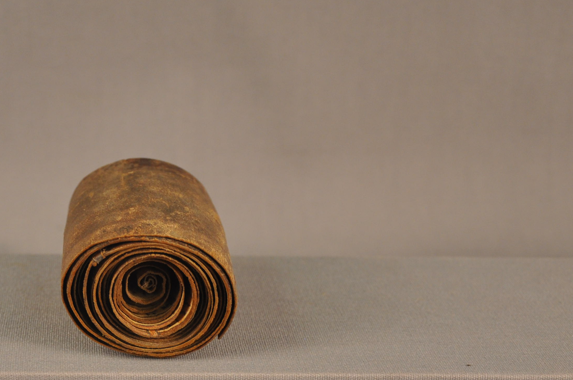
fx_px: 1208
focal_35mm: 76
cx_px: 148
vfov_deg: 17.7
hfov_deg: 26.4
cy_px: 313
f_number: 4.5
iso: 400
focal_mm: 26
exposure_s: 1/80
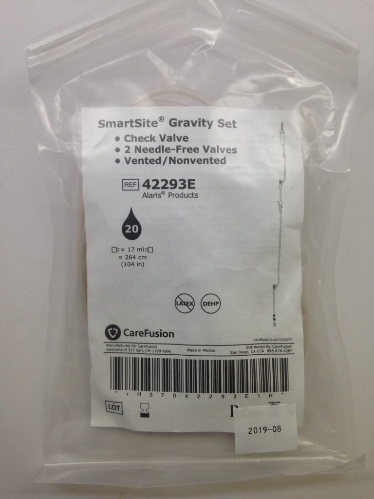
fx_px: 475
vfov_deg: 55.4
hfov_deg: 42.9
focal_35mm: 33
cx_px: 187
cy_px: 250
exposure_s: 1/120
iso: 80
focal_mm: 4.12
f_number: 2.4
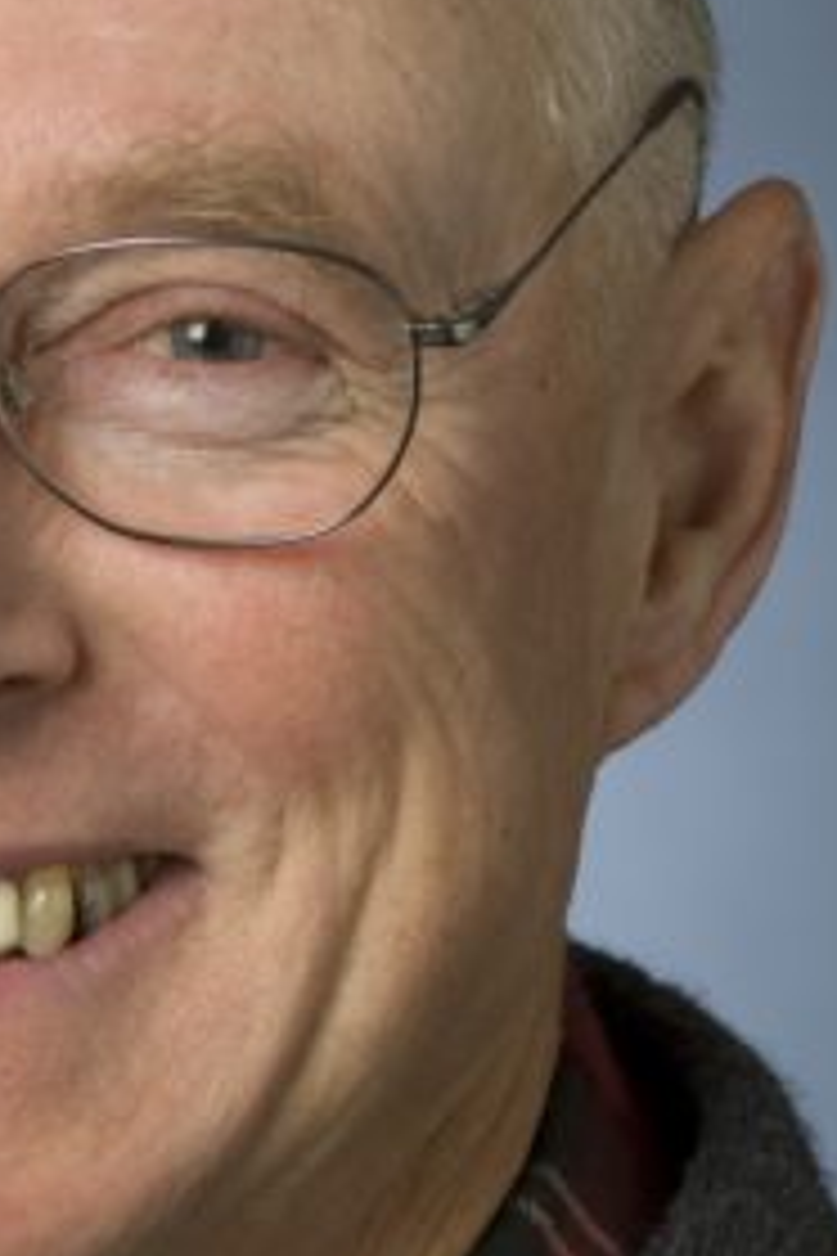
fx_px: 12443
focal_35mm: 357
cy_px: 1008
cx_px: -99
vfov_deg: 5.8
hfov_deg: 3.8
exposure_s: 1/250
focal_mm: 65
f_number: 7.1
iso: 100
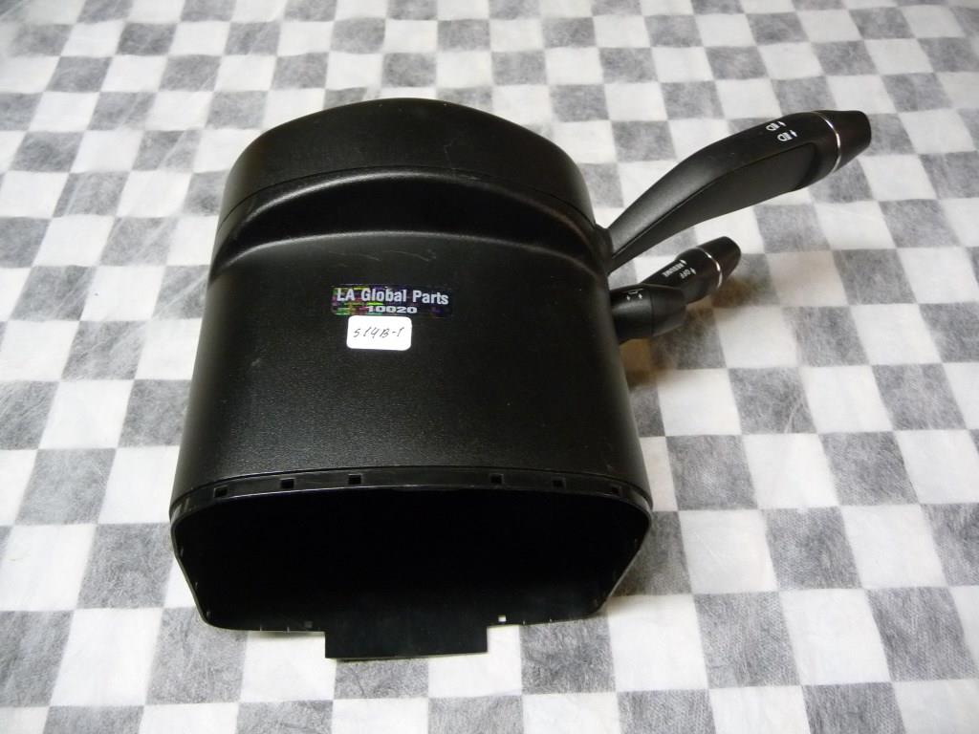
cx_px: 490
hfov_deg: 63.4
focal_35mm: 28
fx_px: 792
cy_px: 367
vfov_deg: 49.7
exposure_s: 1/30
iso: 320
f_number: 3.3
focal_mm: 4.7
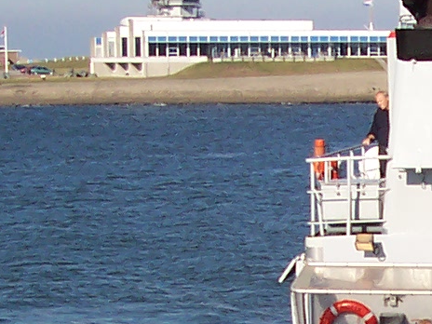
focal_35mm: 162
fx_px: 2022
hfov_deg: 11.9
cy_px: 460
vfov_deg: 9.0
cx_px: 564
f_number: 5.6
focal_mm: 5.6
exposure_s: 1/750
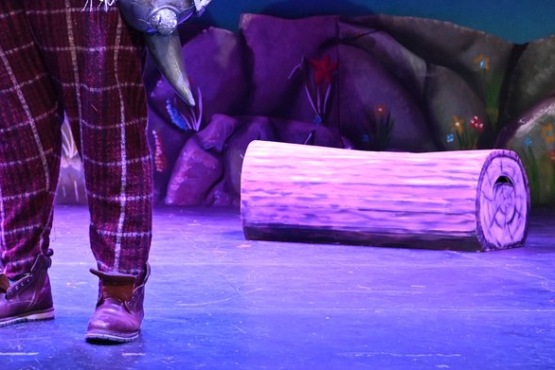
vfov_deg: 15.0
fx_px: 1361
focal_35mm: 88
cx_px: -11
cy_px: -64
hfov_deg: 22.1
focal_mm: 34.5
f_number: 4
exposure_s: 1/160
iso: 1800
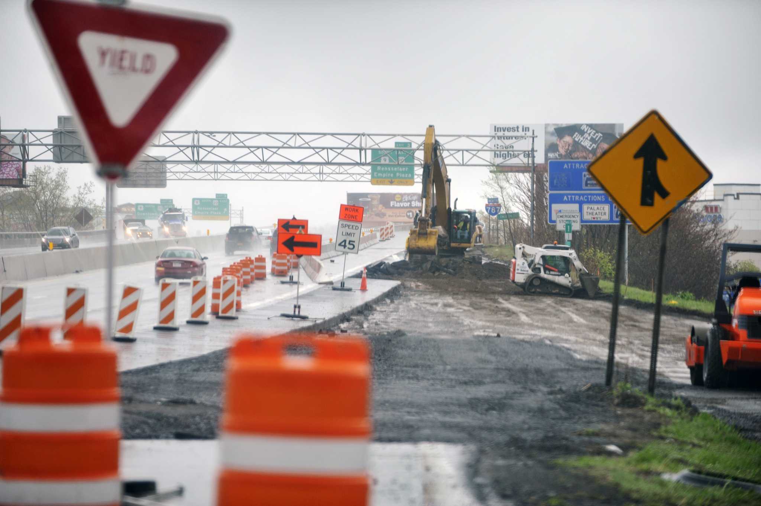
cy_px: 253
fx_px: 3802
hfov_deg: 11.4
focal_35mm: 180
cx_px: 380
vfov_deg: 7.6
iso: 500
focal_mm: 180
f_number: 5
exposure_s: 1/2000
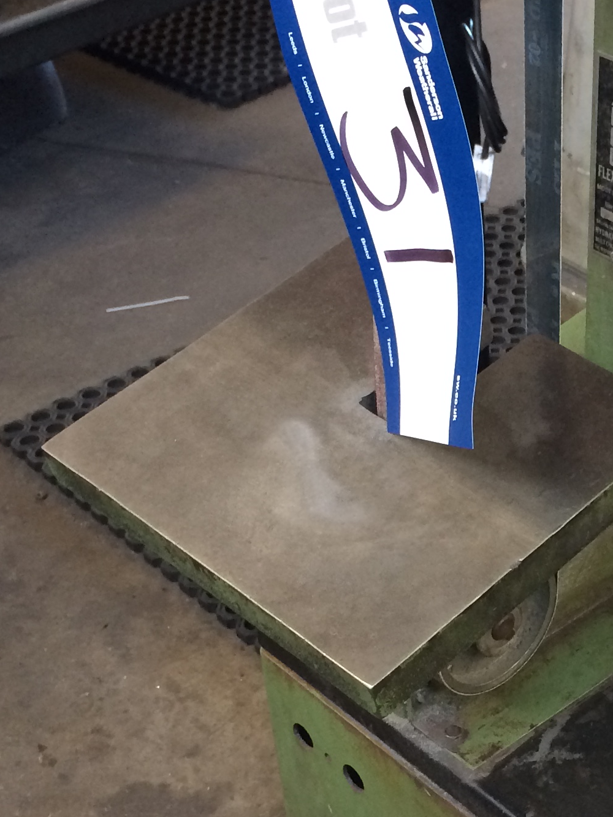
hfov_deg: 20.1
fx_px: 1676
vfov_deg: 27.1
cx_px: 606
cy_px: 607
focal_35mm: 71
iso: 160
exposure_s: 1/33
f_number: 2.2
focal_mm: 4.15
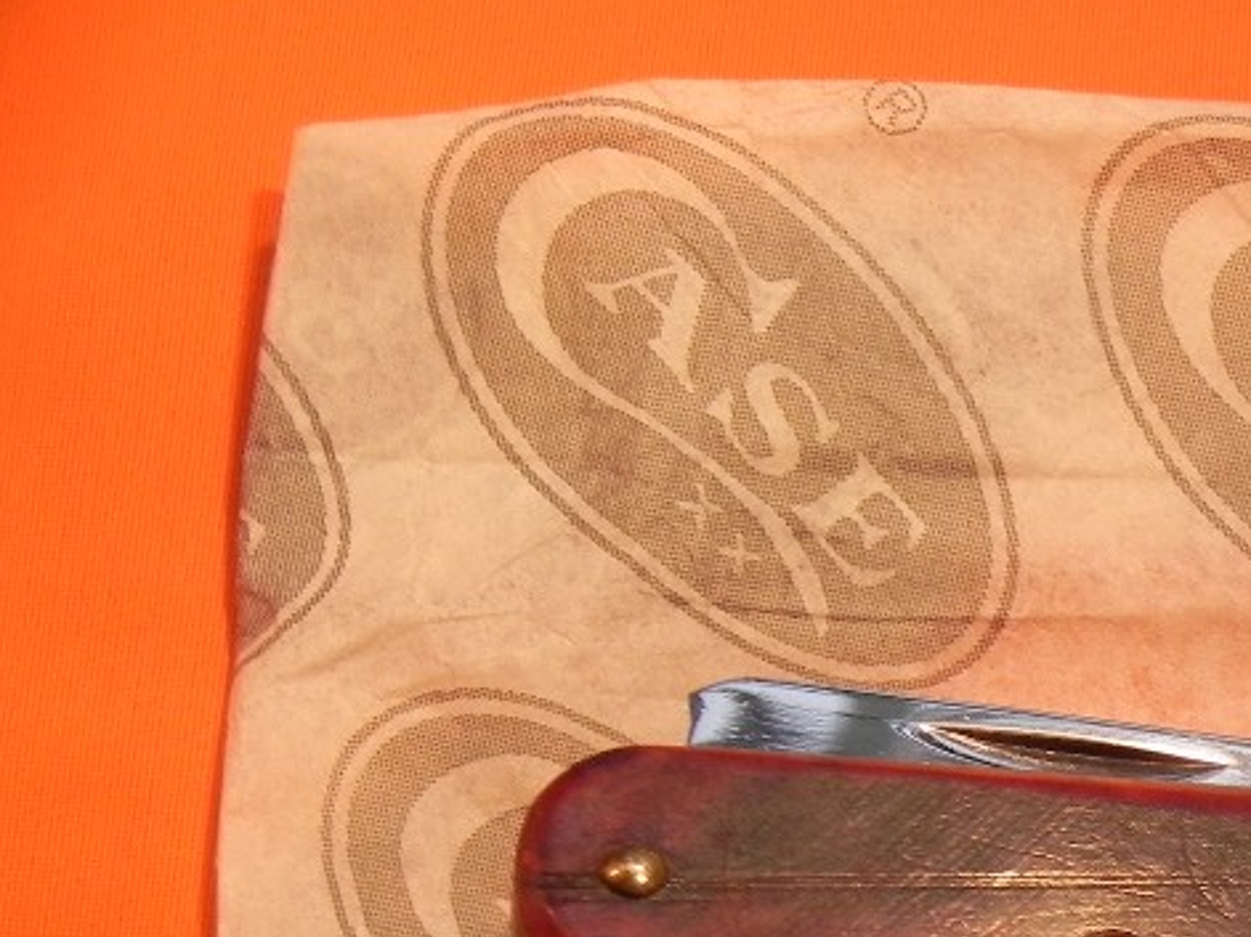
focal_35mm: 274
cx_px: 1280
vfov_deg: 5.4
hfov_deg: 7.2
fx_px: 9900
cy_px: 982
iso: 160
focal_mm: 23
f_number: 5.6
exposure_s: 1/245
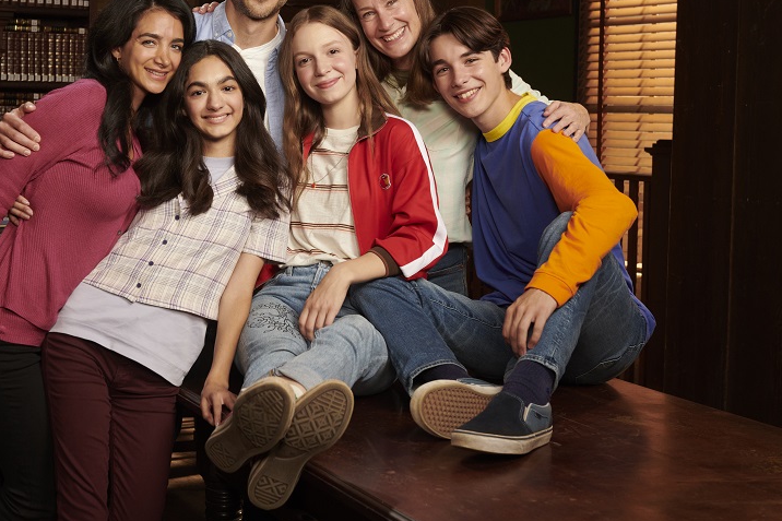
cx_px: 262
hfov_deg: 29.9
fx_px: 1455
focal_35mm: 67
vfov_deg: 20.2
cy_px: 174
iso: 1250
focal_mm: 48
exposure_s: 1/80
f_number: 6.3
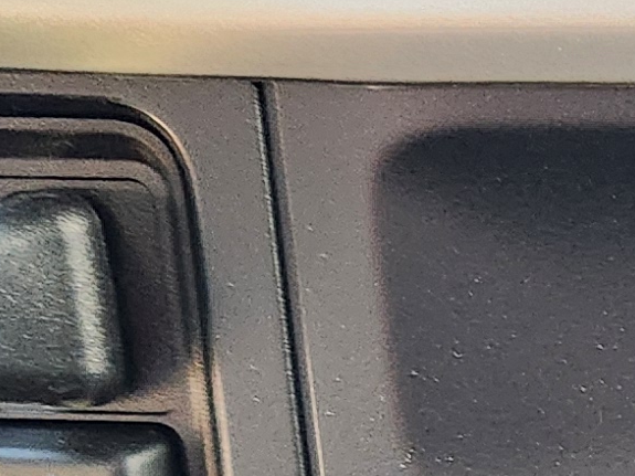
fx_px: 2934
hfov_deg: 10.2
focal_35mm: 160
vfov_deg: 8.9
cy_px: 834
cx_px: 1693
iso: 320
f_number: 1.8
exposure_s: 1/120
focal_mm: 5.4
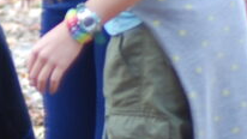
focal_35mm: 587
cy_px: -35
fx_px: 3846
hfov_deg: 3.7
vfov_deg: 2.1
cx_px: -153
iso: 100
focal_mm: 50
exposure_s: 1/180
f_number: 2
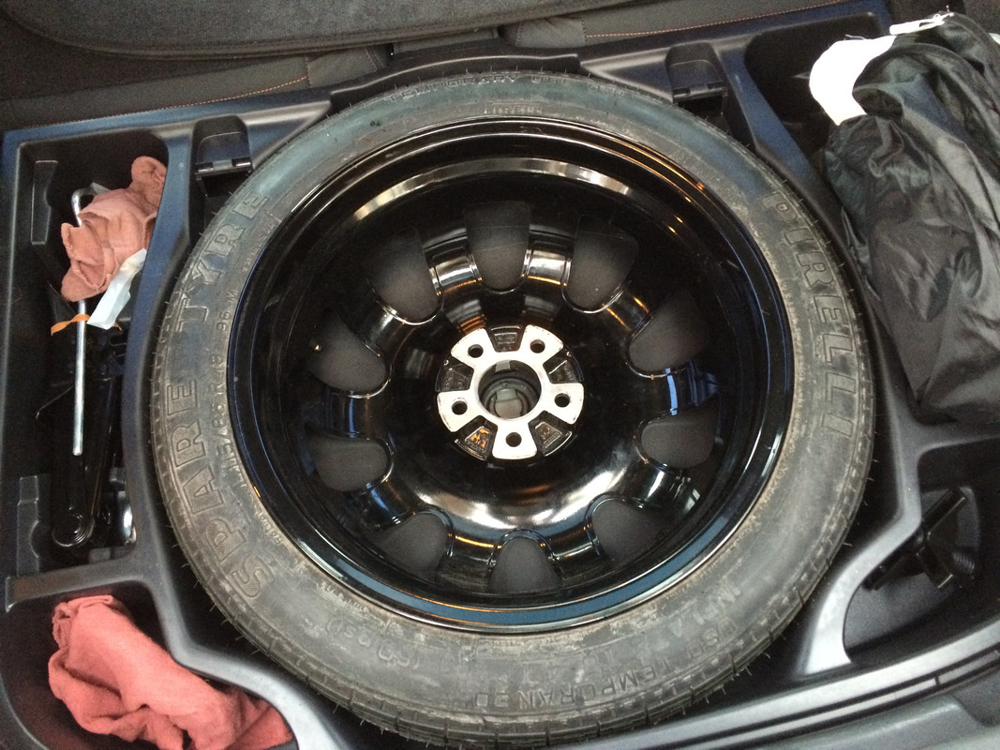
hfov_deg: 61.7
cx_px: 500
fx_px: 838
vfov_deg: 48.2
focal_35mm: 29
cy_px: 375
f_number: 2.2
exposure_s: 1/15
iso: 400
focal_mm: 4.15
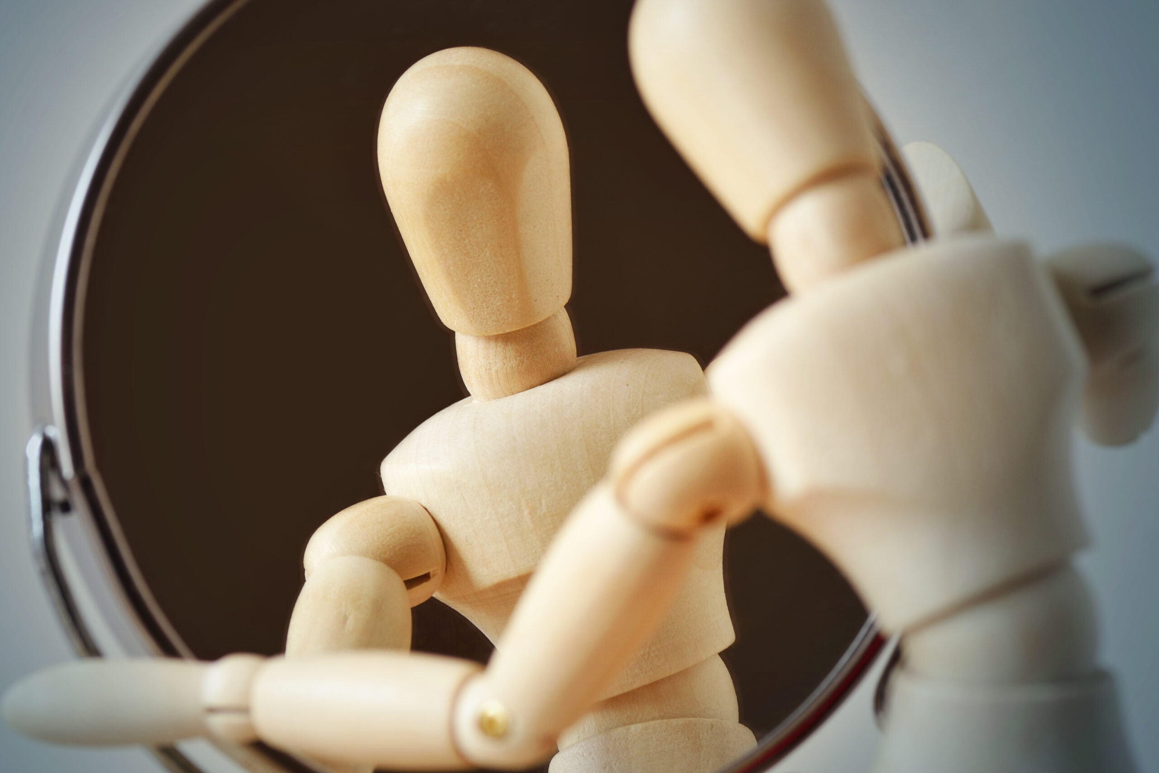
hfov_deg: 15.2
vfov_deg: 10.2
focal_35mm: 135
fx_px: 4346
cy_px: 386
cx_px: 580
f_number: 11
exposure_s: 1/6
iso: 100
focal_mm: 90
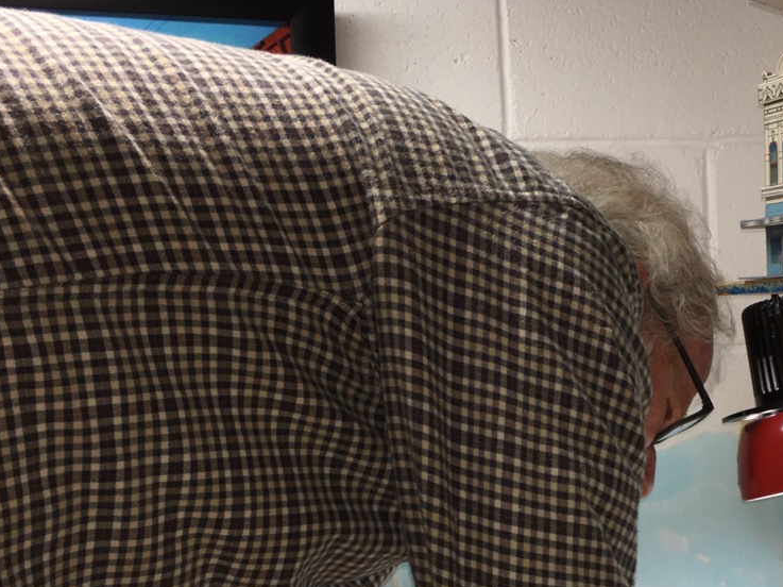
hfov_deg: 30.1
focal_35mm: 63
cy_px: 542
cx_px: 609
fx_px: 1424
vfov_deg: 22.6
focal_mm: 4.15
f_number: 2.2
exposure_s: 1/46
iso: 25
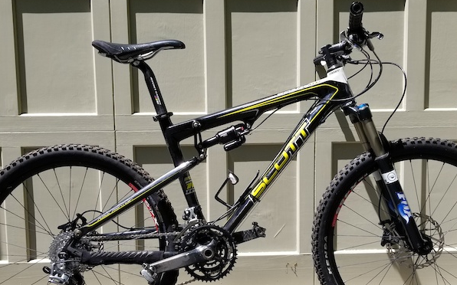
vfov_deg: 34.3
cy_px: 174
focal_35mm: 37
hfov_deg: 52.8
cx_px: 228
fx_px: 461
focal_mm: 4.25
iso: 50
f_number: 1.7
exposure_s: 1/1652
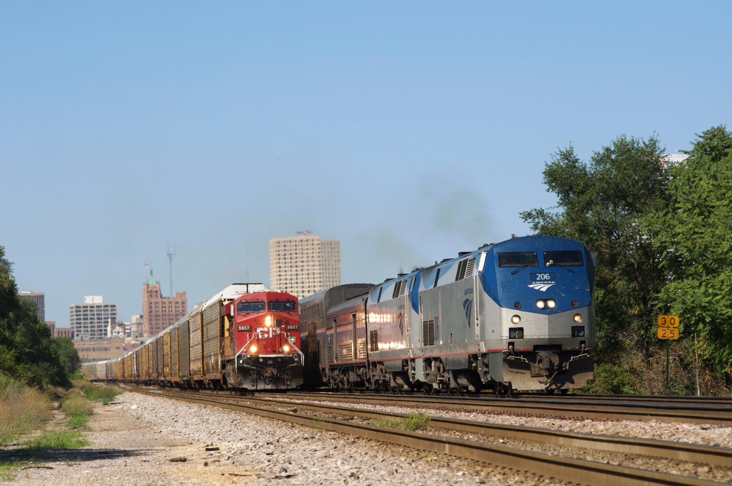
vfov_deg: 8.7
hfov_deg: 13.1
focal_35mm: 158
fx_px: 3198
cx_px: 366
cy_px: 243
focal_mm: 105
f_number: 8
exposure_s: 1/500
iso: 100
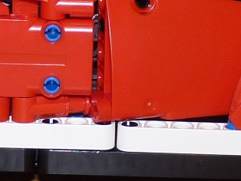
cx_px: 129
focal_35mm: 176
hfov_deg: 11.2
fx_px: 1226
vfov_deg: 8.4
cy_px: 77
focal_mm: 4.8
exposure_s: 1/30
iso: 100
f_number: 2.8
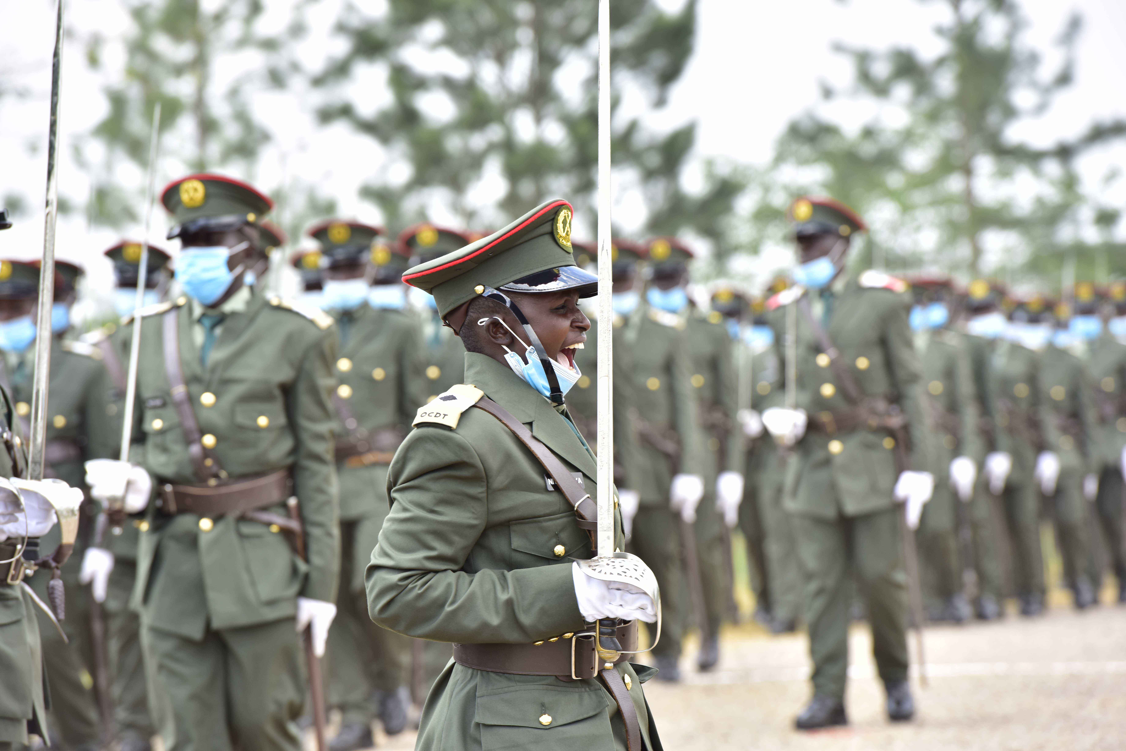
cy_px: 376
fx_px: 6257
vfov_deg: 6.9
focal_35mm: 200
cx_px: 563
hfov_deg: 10.3
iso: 320
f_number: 6.3
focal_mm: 200
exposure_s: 1/250
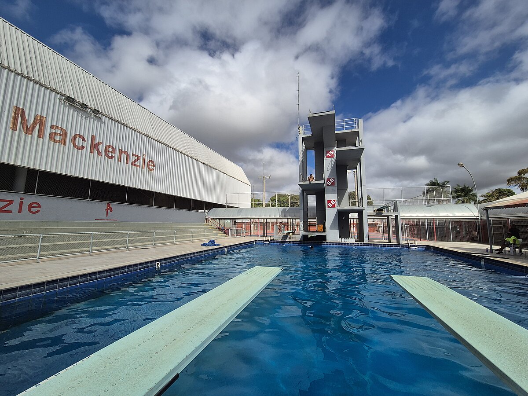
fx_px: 198
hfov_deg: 106.2
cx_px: 264
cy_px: 198
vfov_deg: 89.9
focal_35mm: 13
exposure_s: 1/3704
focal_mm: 2.2
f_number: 2.2
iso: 50
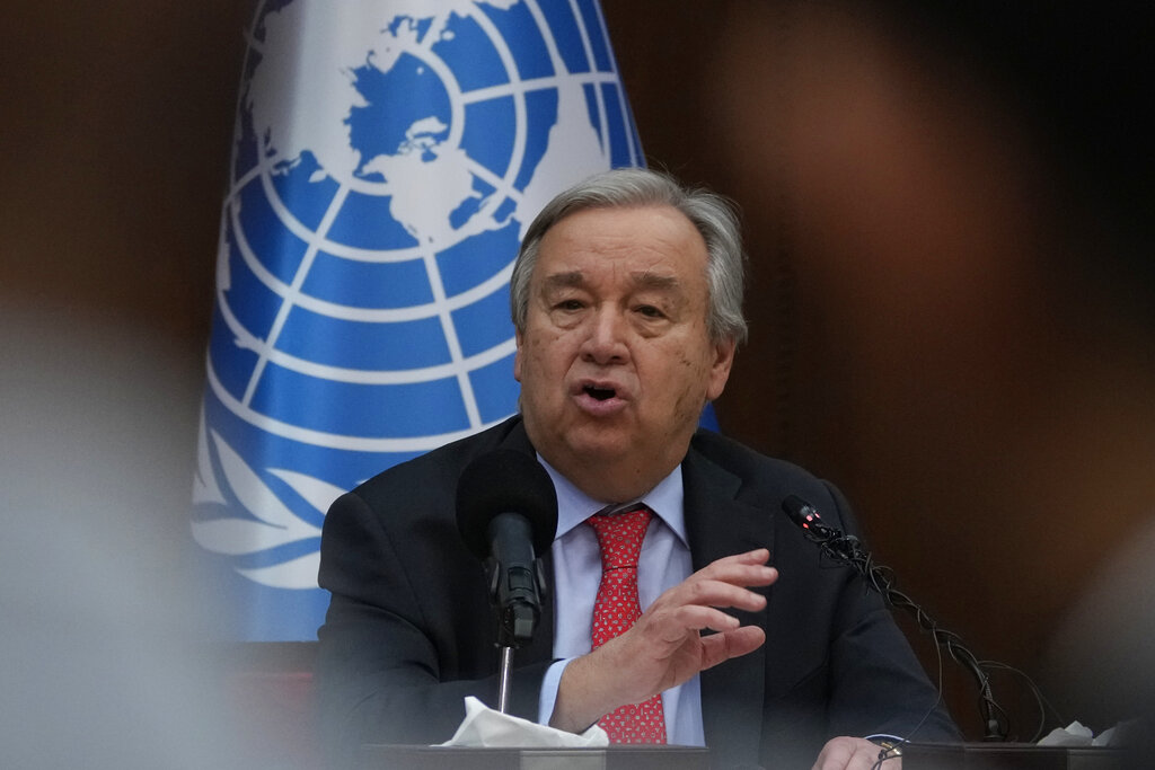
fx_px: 8888
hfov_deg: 7.4
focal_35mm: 277
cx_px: 578
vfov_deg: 5.0
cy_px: 385
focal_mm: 185
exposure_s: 1/100
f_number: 5.6
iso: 3200
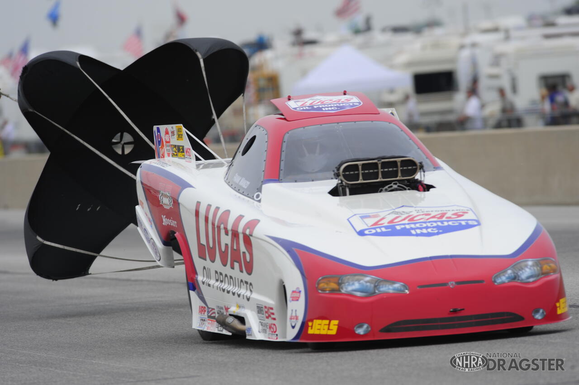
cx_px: 290
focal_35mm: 420
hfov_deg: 4.9
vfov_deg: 3.3
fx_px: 6751
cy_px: 192
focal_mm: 420
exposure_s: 1/1000
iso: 250
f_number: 8
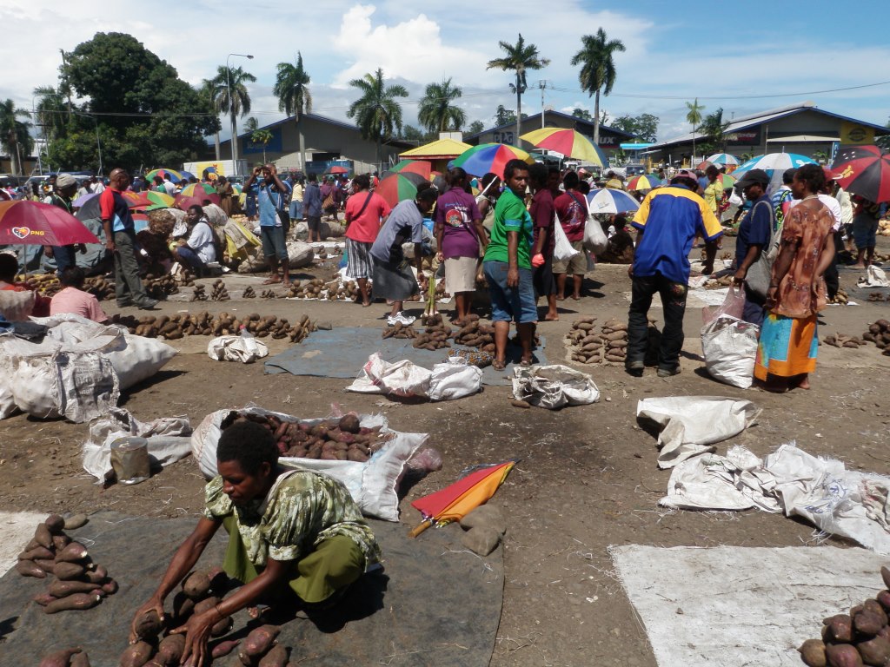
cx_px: 445
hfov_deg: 63.4
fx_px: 720
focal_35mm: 28
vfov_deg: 49.7
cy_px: 334
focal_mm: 5
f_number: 5
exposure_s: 1/400
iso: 50
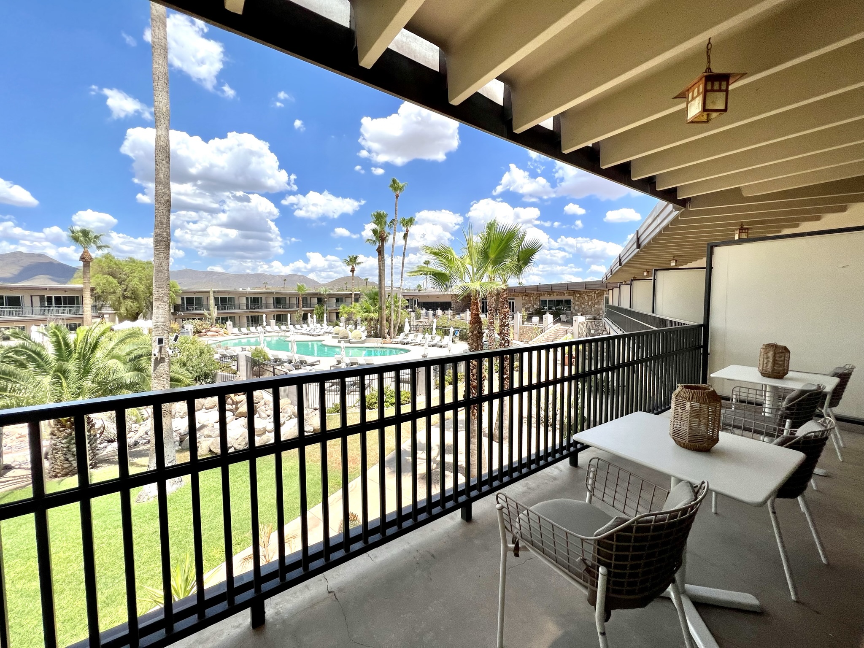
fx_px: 324
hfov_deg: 106.2
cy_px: 324
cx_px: 432
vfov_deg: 89.9
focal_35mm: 13
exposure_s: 1/2137
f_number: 1.8
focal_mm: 1.57
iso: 32
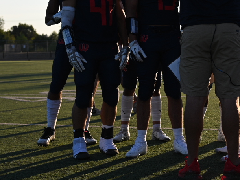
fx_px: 673
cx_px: 265
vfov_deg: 15.2
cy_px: 38
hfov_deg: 19.4
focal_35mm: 97
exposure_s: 1/1250
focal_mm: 38
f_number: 4.5
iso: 200
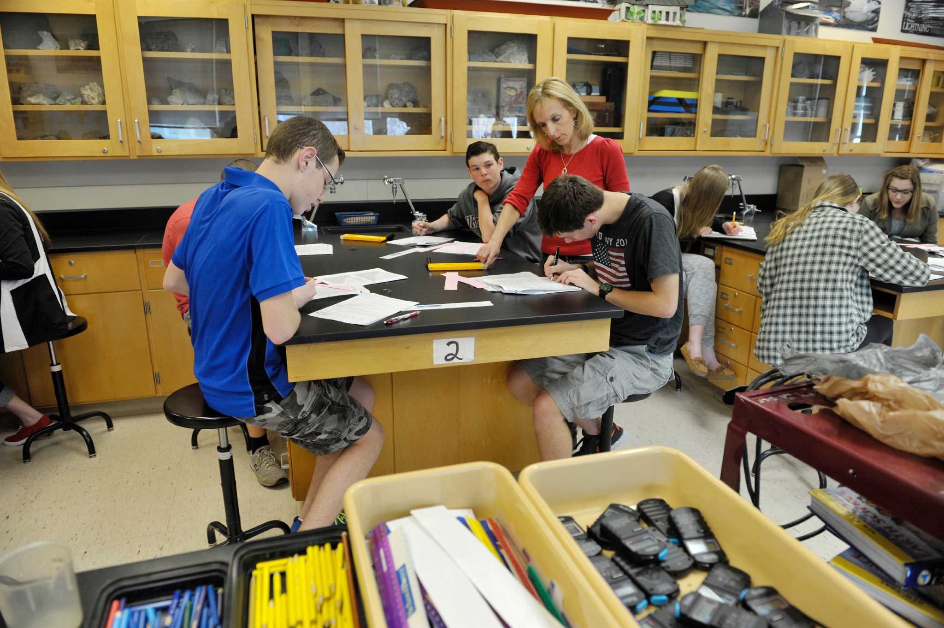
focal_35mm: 24
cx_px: 472
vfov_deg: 53.1
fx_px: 629
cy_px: 314
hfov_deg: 73.8
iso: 1250
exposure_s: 1/125
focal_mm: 24
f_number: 4
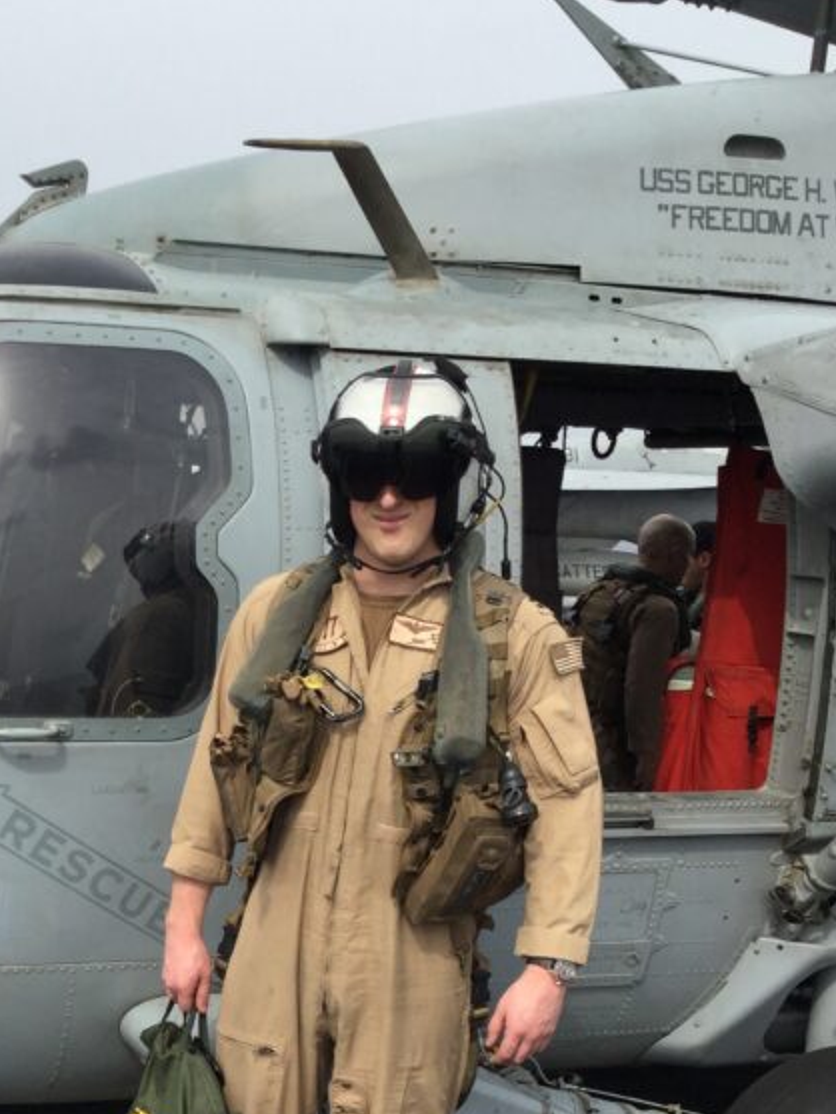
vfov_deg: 32.7
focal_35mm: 57
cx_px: 140
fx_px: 1835
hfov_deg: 25.1
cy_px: 908
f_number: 2.4
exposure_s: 1/1235
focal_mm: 3.3
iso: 25
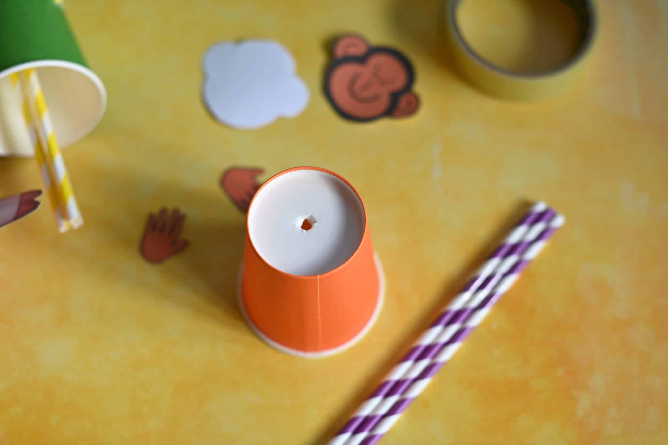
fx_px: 927
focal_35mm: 50
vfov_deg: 27.0
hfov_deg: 39.6
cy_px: 222
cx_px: 334
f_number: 2.8
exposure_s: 1/250
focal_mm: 50
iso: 400
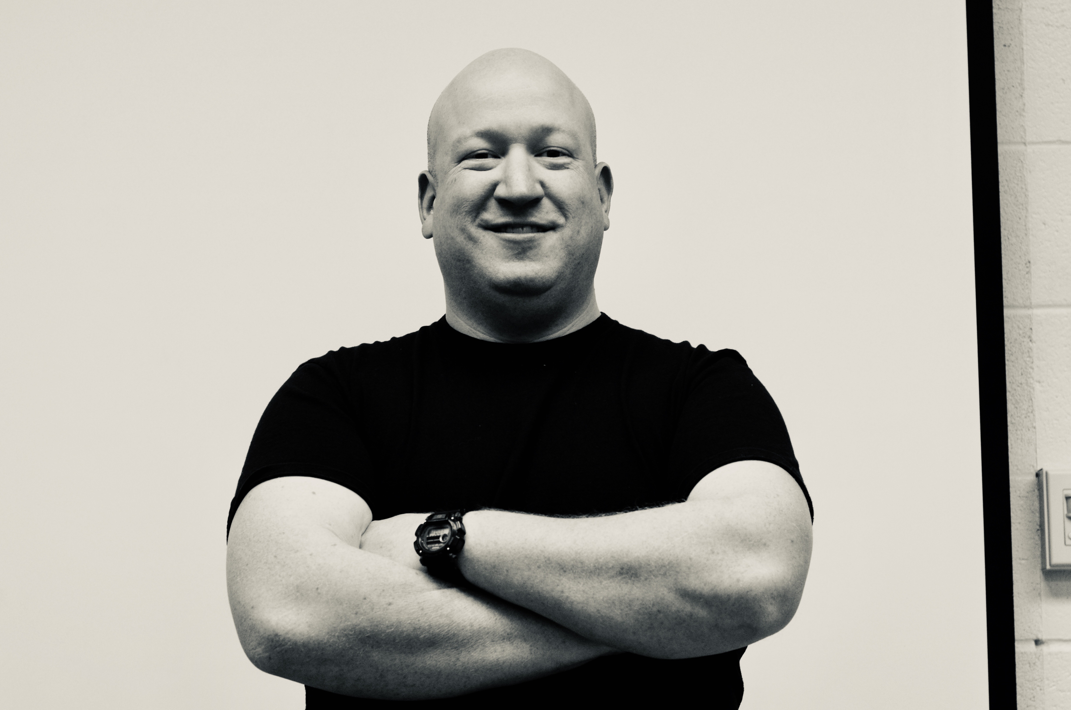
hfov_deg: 27.0
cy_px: 355
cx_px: 536
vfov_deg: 18.1
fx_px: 2227
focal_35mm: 75
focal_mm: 50
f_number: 5.6
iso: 800
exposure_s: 1/80
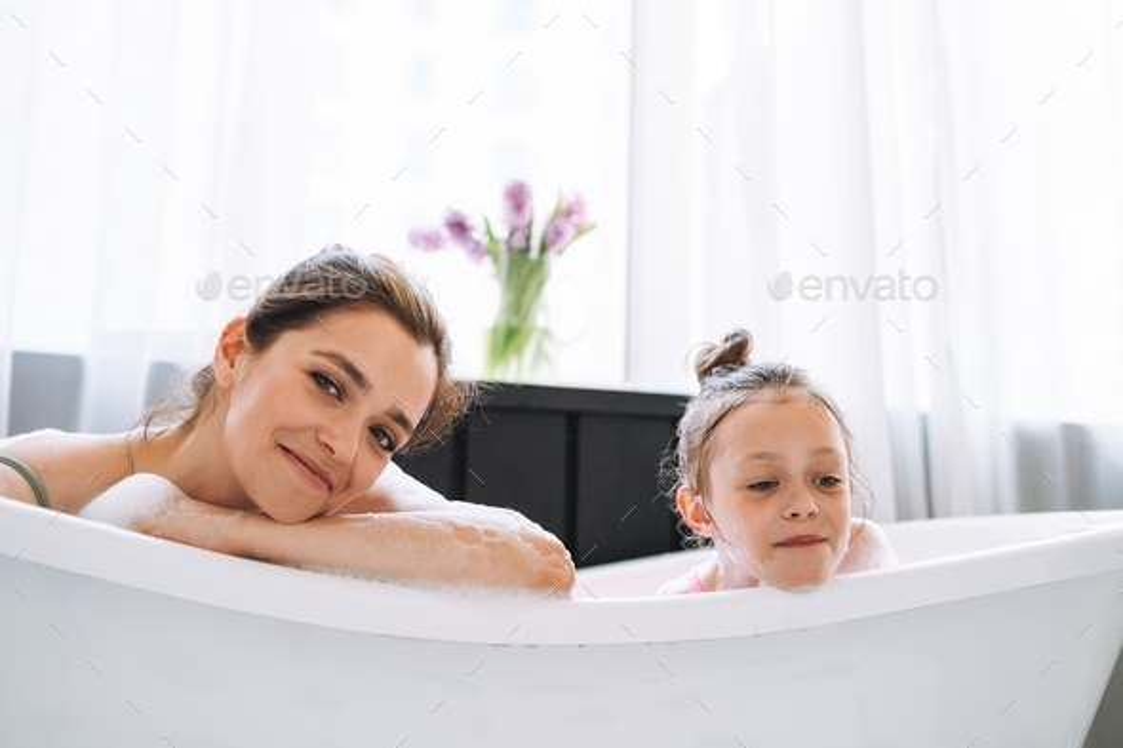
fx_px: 1559
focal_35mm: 50
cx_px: 562
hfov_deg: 39.6
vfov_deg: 27.0
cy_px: 374
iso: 200
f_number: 2.5
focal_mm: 50
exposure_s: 1/200
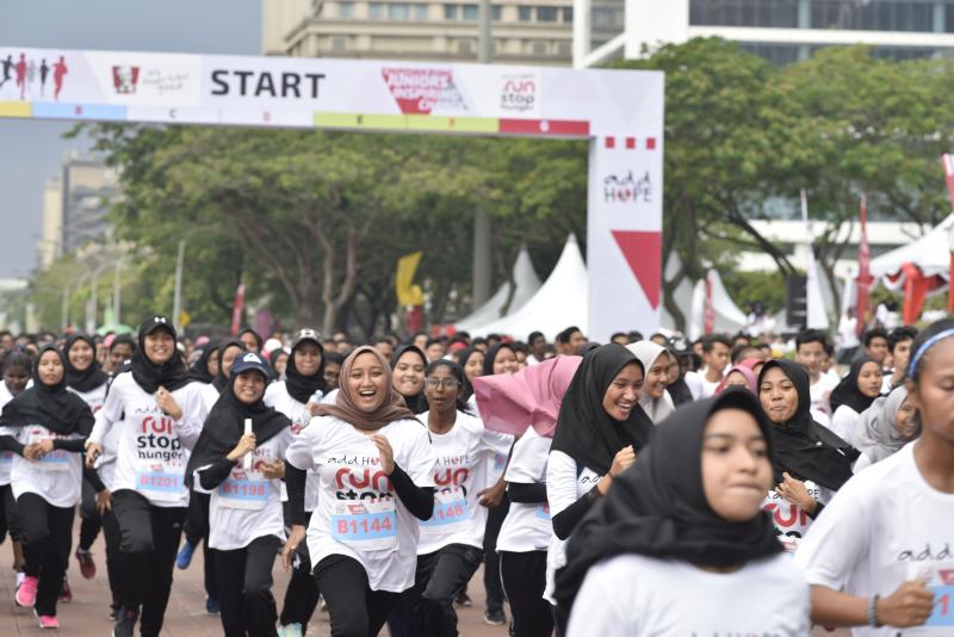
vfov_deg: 12.5
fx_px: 2916
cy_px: 318
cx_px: 477
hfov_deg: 18.6
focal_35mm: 110
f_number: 8
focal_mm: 110
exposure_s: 1/320
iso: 250
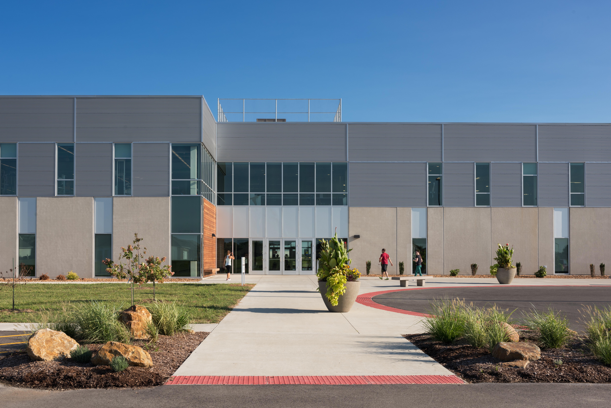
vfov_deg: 33.4
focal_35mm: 40
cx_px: 306
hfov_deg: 48.4
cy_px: 204
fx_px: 679
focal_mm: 40
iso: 100
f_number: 14
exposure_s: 1/80
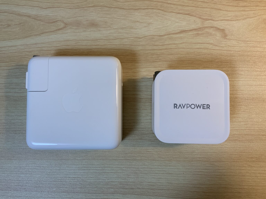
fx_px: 223
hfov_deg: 61.7
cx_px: 133
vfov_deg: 48.2
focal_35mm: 29
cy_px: 100
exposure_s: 1/100
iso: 64
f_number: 1.8
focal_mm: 3
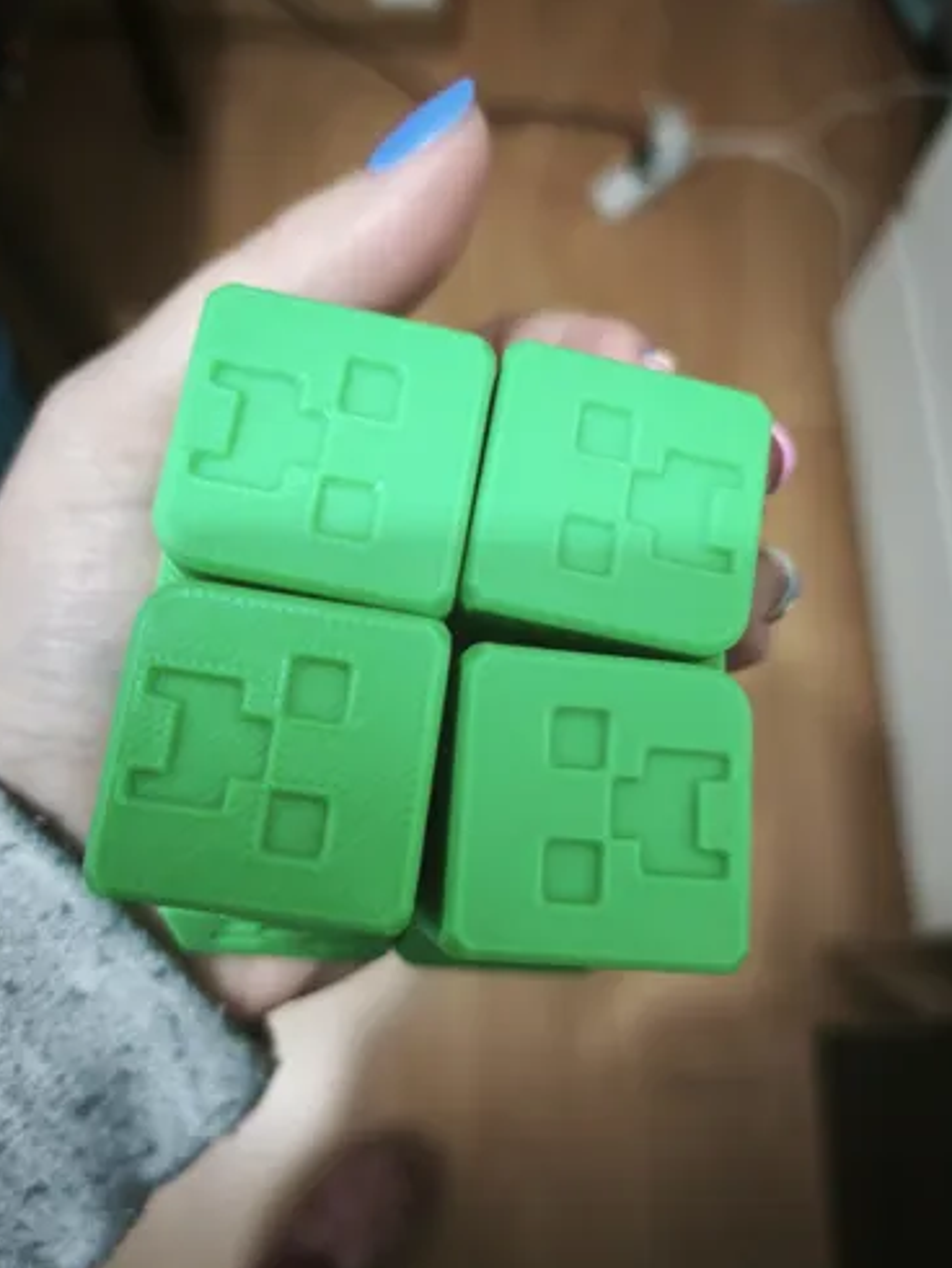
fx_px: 916
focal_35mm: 25
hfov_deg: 54.9
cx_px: 489
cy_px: 646
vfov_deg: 69.4
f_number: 1.7
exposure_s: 1/33.3
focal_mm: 5.35
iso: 1250
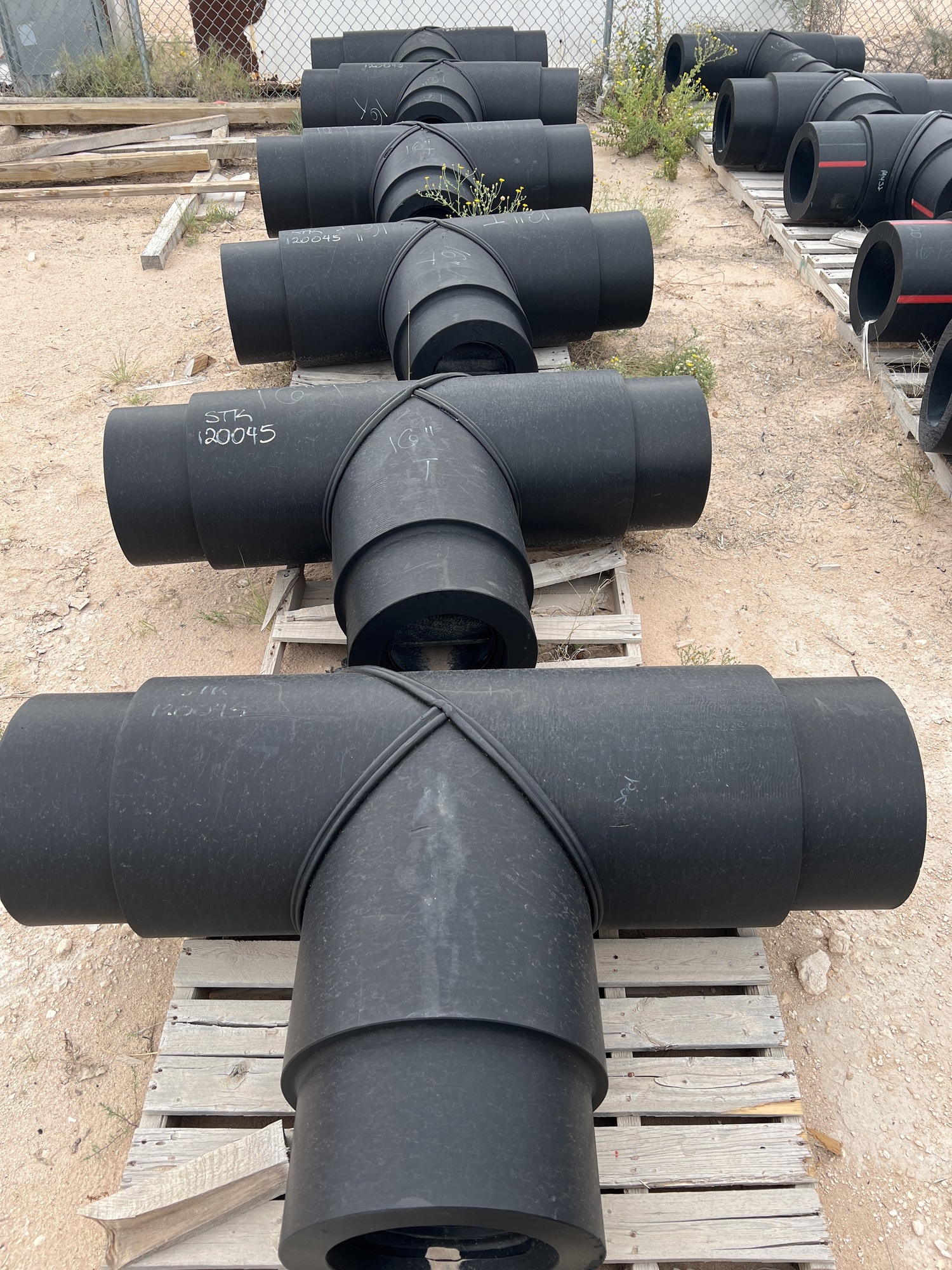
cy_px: 635
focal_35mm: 26
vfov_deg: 67.3
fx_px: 953
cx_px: 476
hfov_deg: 53.1
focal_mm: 5.7
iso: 50
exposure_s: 1/1488
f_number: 1.5
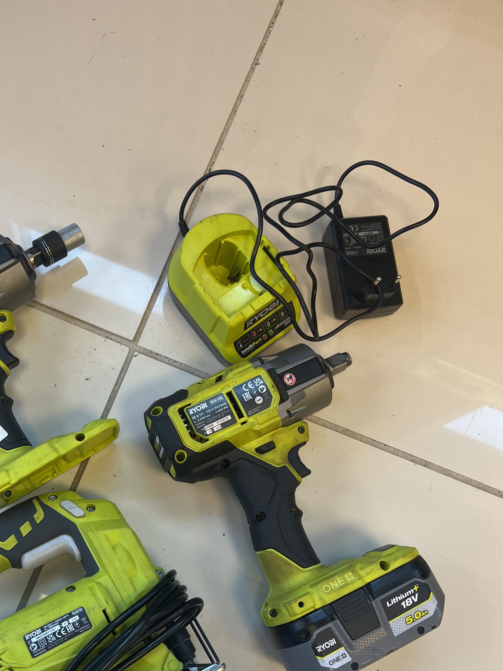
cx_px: 156
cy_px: 455
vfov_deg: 50.3
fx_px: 697
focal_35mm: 36
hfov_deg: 39.1
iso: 64
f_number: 1.5
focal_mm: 5.7
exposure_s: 1/100
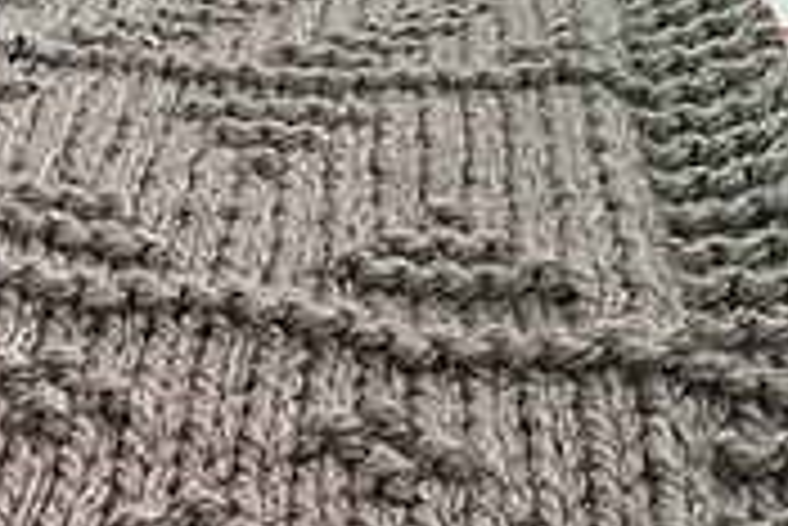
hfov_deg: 22.6
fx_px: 1884
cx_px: -16
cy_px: 589
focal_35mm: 86
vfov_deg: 15.5
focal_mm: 4.15
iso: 50
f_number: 2.2
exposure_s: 1/33
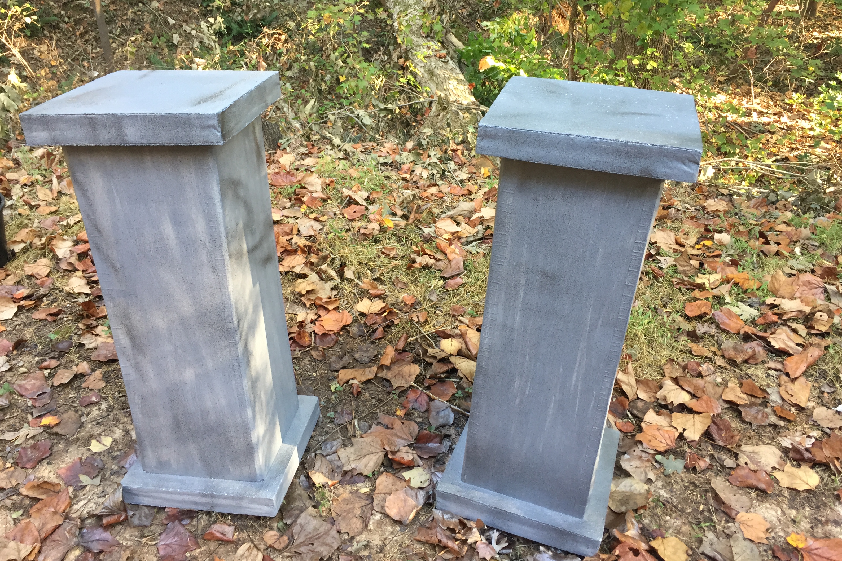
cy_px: 246
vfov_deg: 42.2
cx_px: 418
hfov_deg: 60.3
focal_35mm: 31
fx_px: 725
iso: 64
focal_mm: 4.15
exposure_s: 1/30
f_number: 2.2
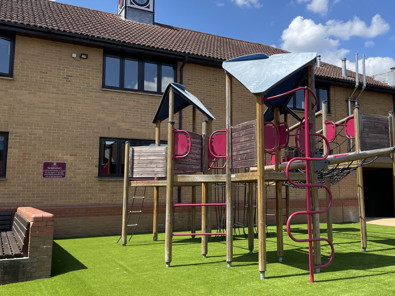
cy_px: 133
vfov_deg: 39.6
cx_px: 243
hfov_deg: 50.9
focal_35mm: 36
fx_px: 411
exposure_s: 1/2020
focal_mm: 4.2
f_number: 1.6
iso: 32
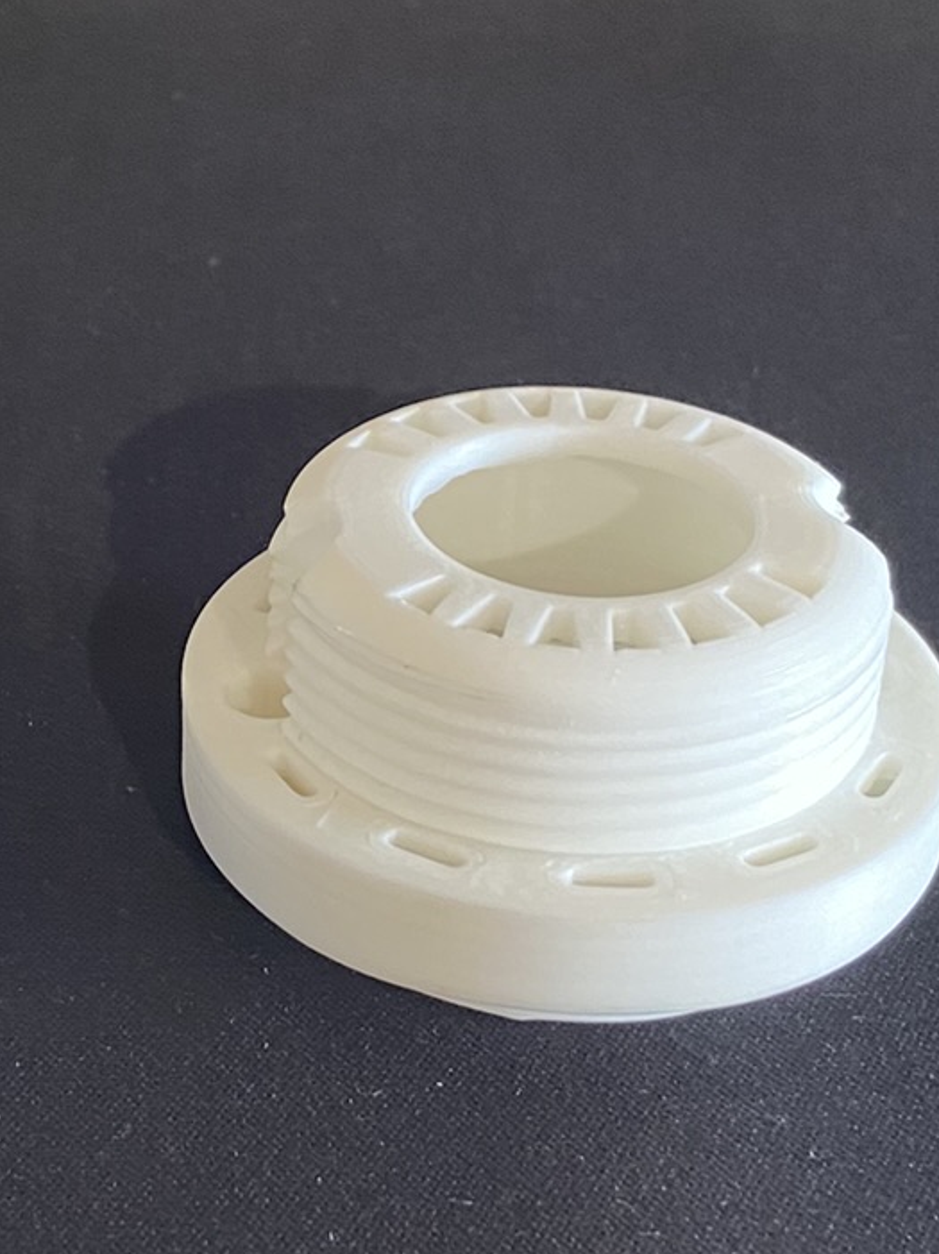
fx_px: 2751
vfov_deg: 25.7
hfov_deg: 19.2
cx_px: 200
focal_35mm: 76
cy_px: 637
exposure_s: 1/50
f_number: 1.8
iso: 200
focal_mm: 4.25
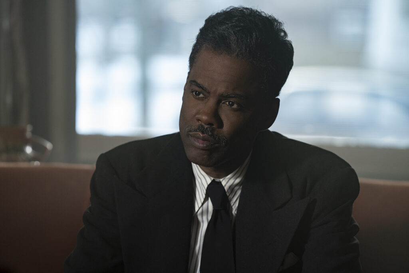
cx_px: 204
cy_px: 136
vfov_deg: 6.9
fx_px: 2272
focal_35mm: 200
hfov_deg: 10.3
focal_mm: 200
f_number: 4
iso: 3200
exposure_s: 1/400
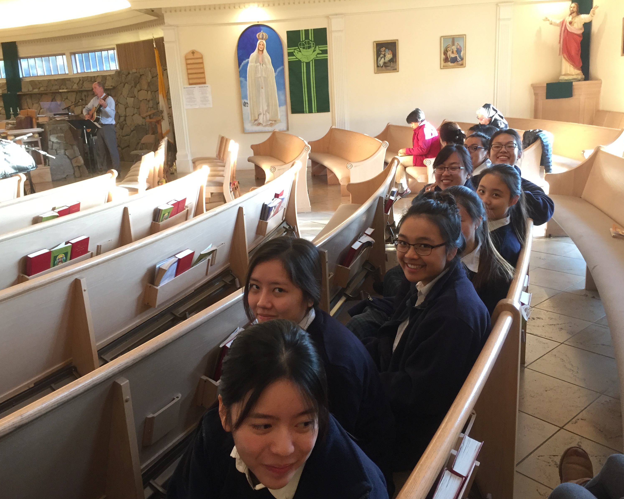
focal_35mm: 31
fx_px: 573
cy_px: 252
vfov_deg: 47.1
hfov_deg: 57.2
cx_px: 311
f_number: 2.2
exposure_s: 1/33
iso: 160
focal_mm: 4.15
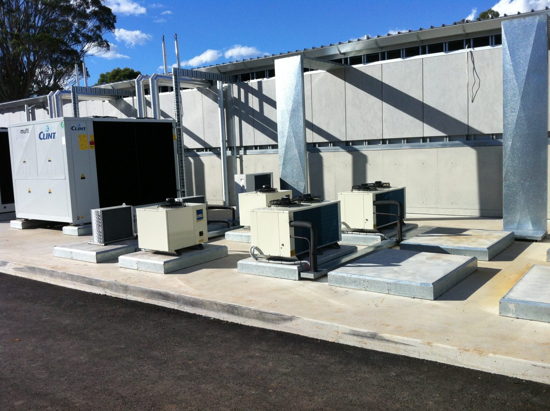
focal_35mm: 35
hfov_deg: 52.7
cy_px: 206
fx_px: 555
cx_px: 275
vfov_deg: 40.6
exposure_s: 1/2185
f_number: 2.8
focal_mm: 3.85
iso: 80
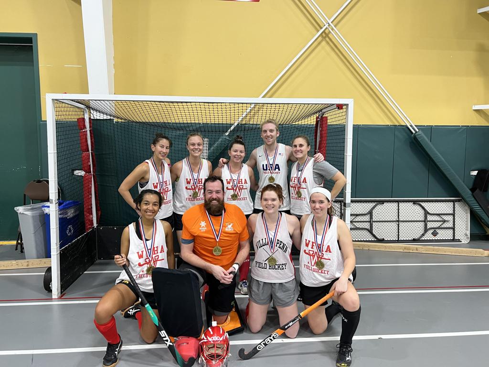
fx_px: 367
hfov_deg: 67.3
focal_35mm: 26
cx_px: 244
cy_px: 184
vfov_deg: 53.1
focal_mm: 5.7
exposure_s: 1/60
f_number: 1.5
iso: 160
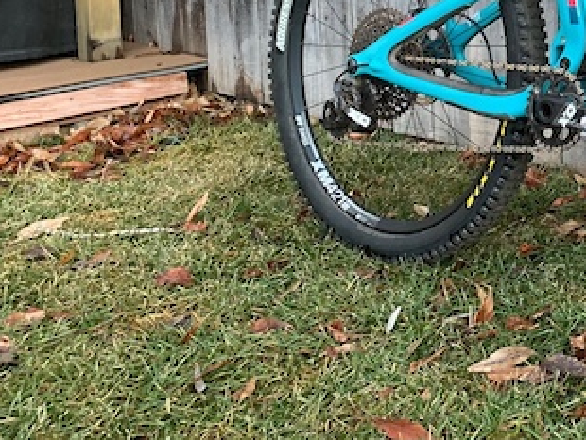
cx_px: 728
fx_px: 1135
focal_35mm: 67
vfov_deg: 20.9
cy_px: -43
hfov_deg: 25.5
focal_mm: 4.25
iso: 200
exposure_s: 1/60
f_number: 1.8
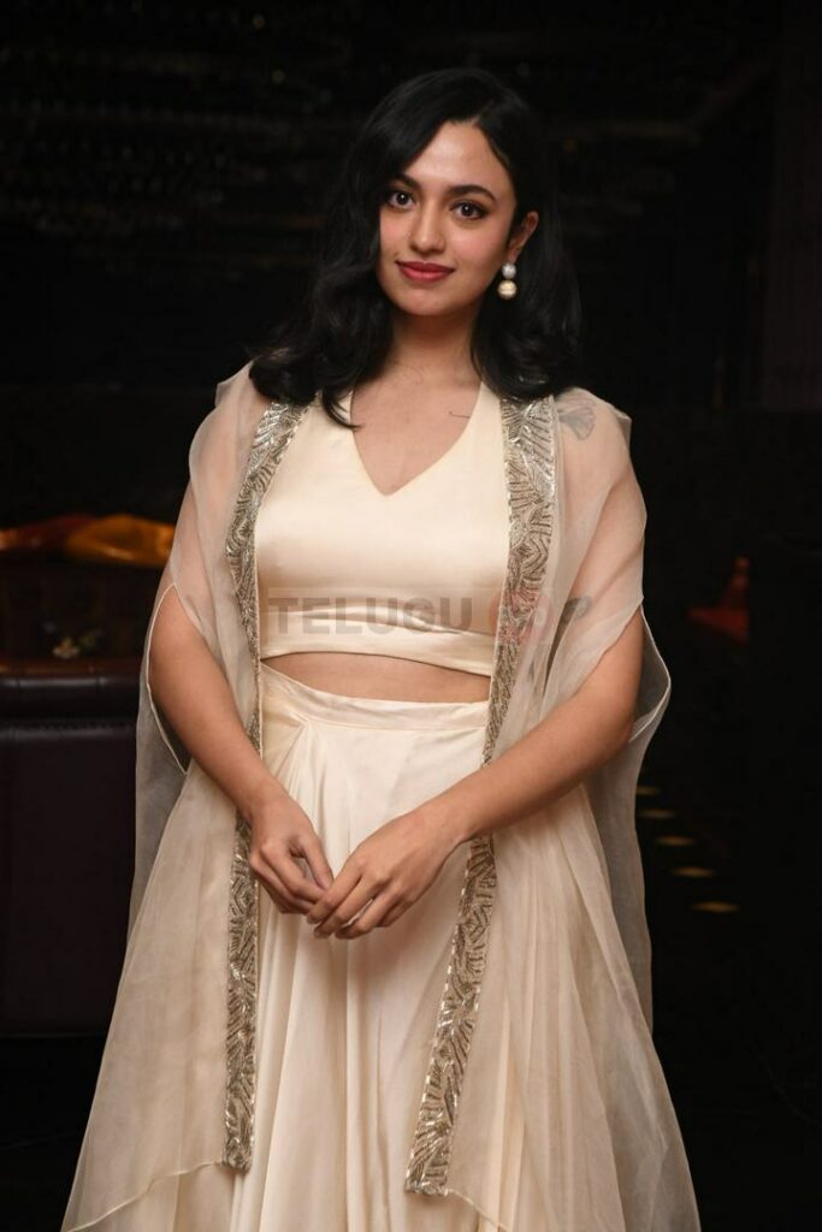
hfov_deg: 14.9
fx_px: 3150
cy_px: 616
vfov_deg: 22.1
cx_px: 411
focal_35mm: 92
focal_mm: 92
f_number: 7.1
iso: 3200
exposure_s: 1/125
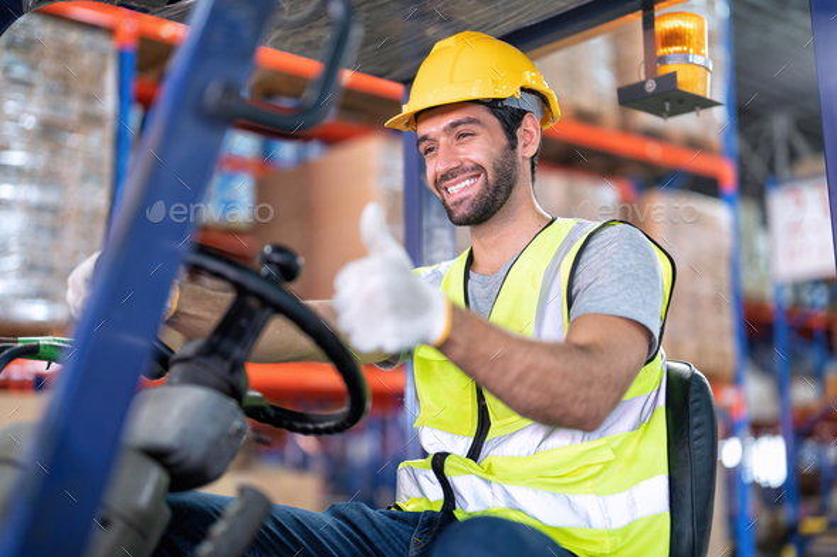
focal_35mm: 50
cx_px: 418
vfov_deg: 27.0
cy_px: 278
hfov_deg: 39.6
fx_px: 1162
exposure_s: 1/200
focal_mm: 50
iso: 400
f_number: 1.2
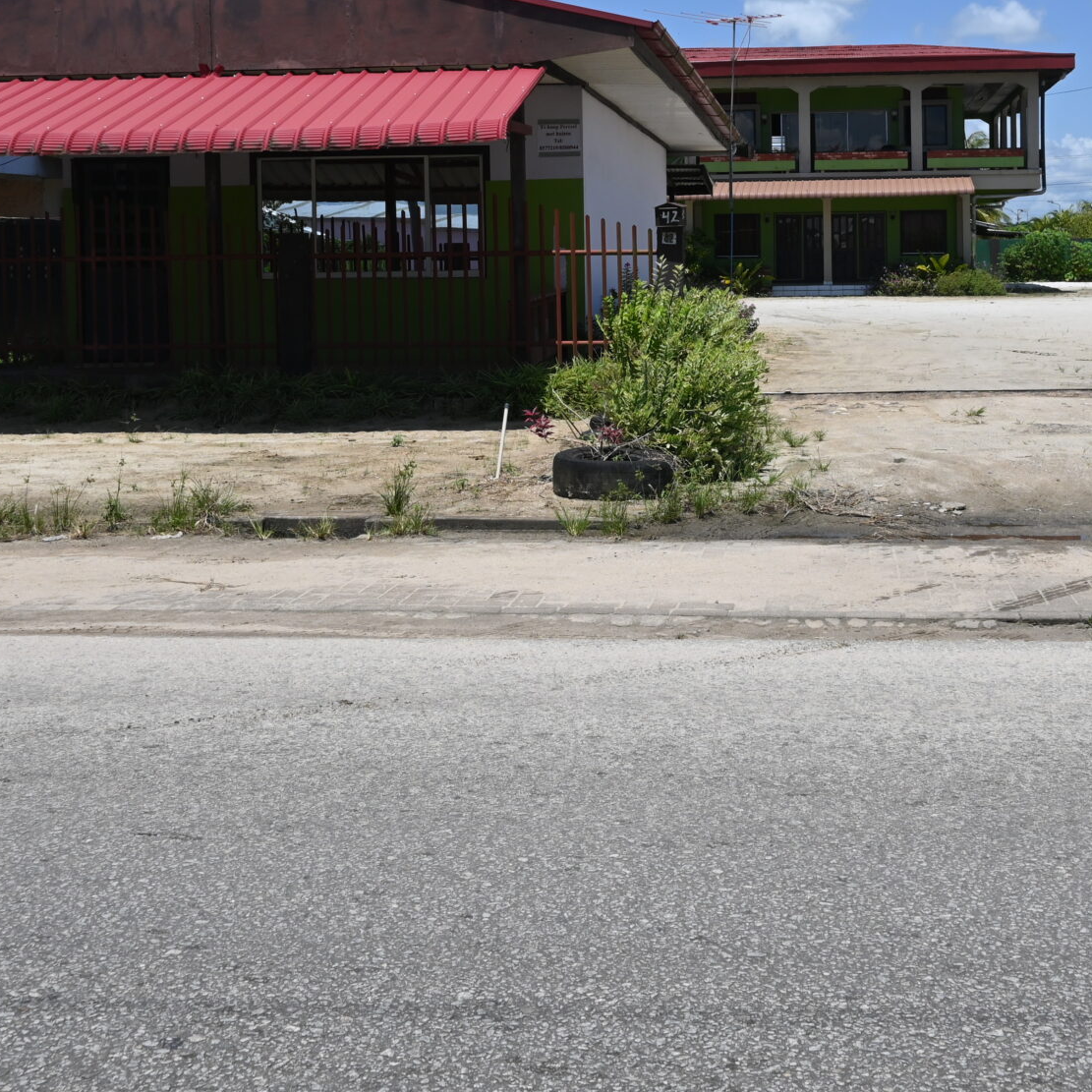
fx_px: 1677
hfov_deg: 35.8
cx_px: 695
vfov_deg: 35.3
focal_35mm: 47
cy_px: 272
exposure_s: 1/400
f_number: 8
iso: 100
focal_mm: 16
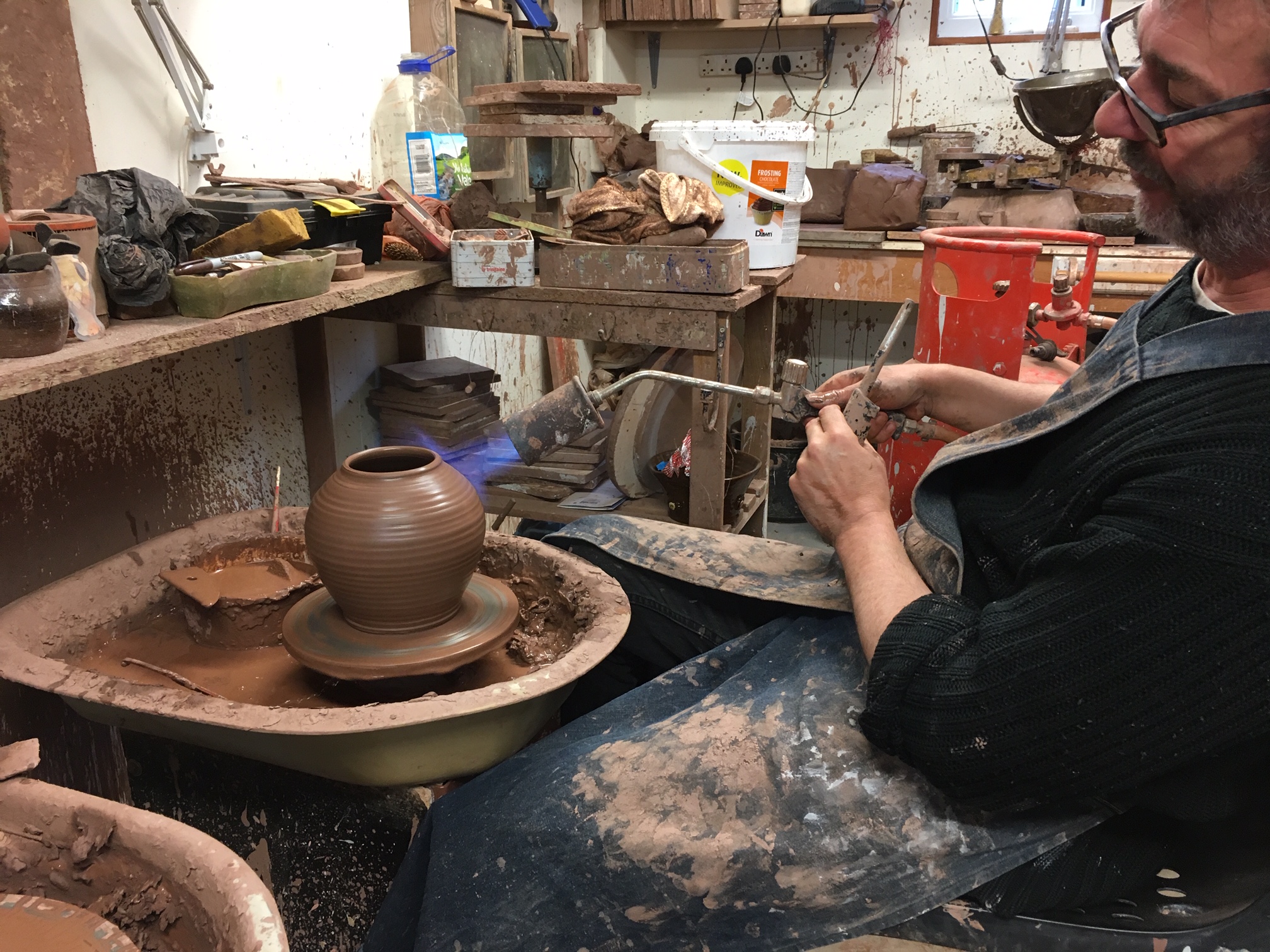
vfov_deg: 48.2
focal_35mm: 29
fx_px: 1064
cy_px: 476
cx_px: 635
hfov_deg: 61.7
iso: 125
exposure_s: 1/33
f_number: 2.2
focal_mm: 4.15
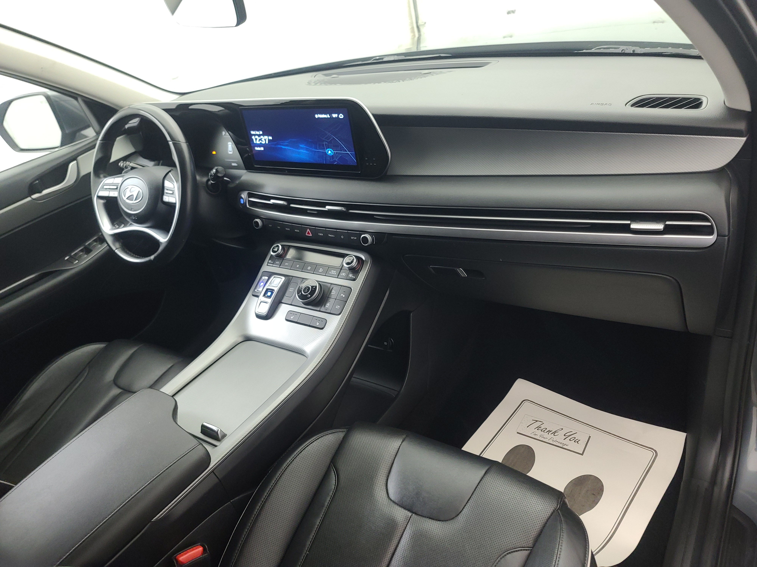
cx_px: 378
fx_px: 547
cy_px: 284
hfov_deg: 69.4
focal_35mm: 25
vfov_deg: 54.9
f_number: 1.8
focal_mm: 7
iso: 1000
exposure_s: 1/24
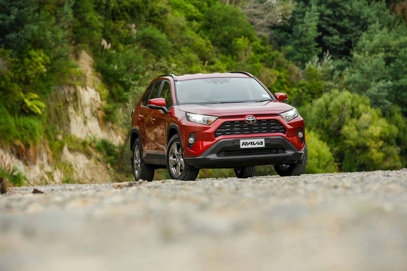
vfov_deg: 7.0
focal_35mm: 195
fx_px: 2204
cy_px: 136
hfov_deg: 10.5
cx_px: 204
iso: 200
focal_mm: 195
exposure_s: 1/320
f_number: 5.6
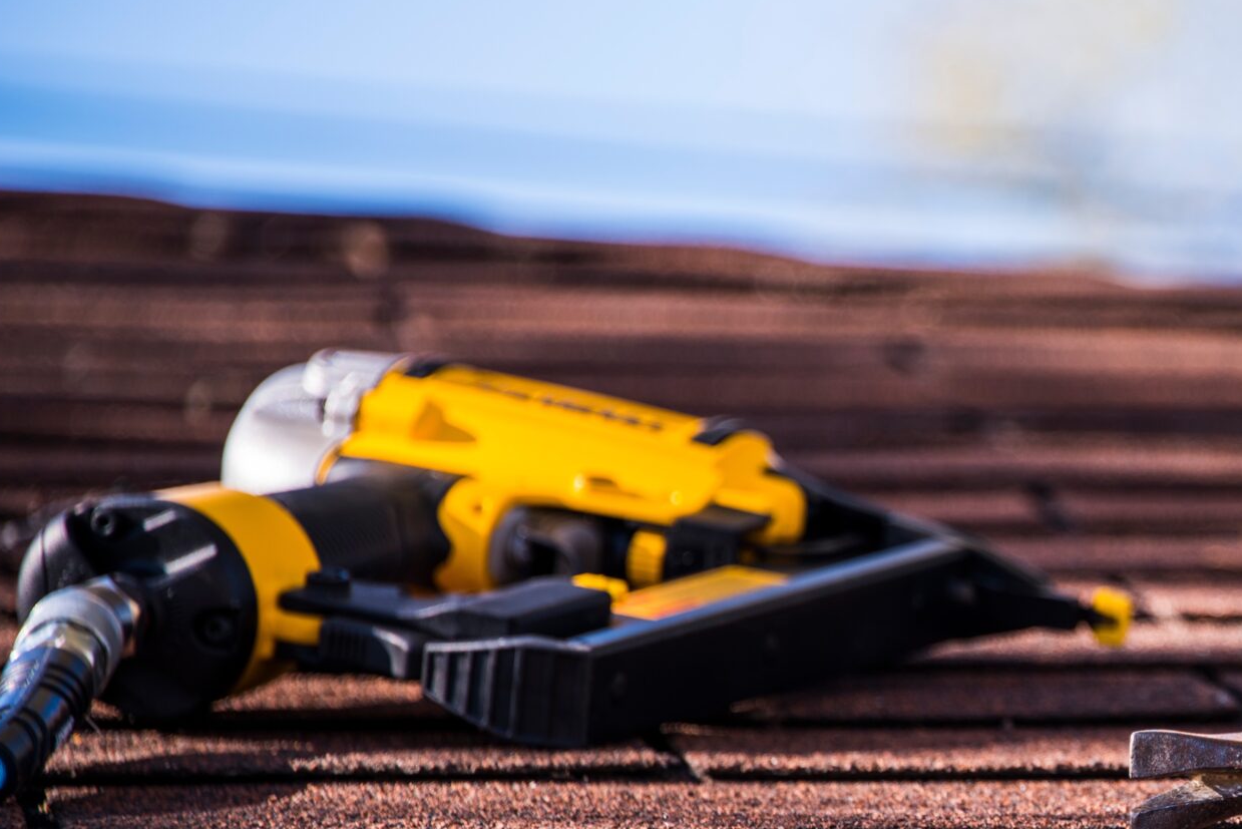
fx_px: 21396
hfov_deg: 3.3
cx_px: 1253
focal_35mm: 620
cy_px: 675
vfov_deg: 2.2
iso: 64
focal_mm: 300
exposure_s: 1/100
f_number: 5.6
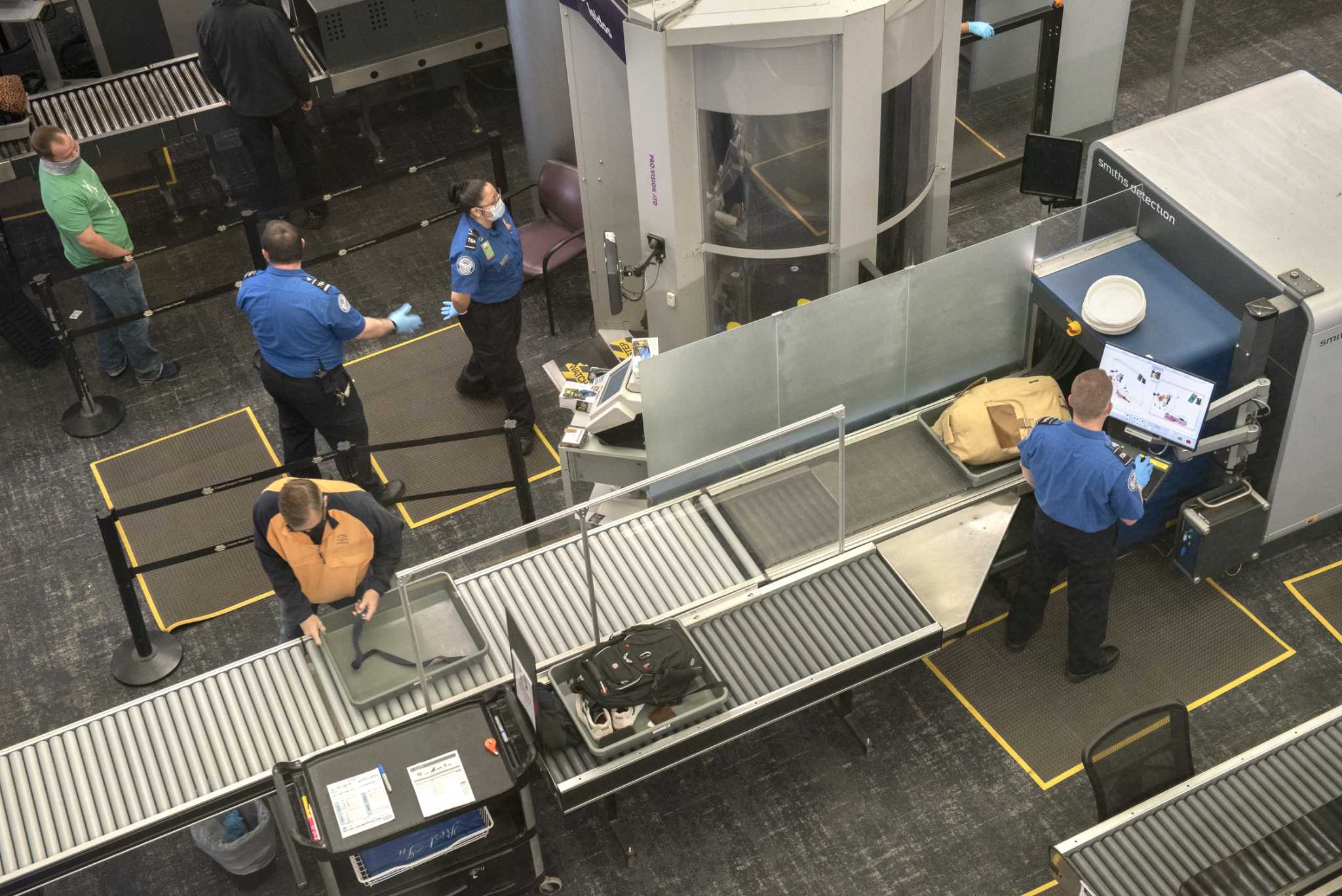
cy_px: 448
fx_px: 1790
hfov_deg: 41.1
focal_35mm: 48
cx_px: 671
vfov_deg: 28.1
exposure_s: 1/80
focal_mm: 48
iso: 3200
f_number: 8
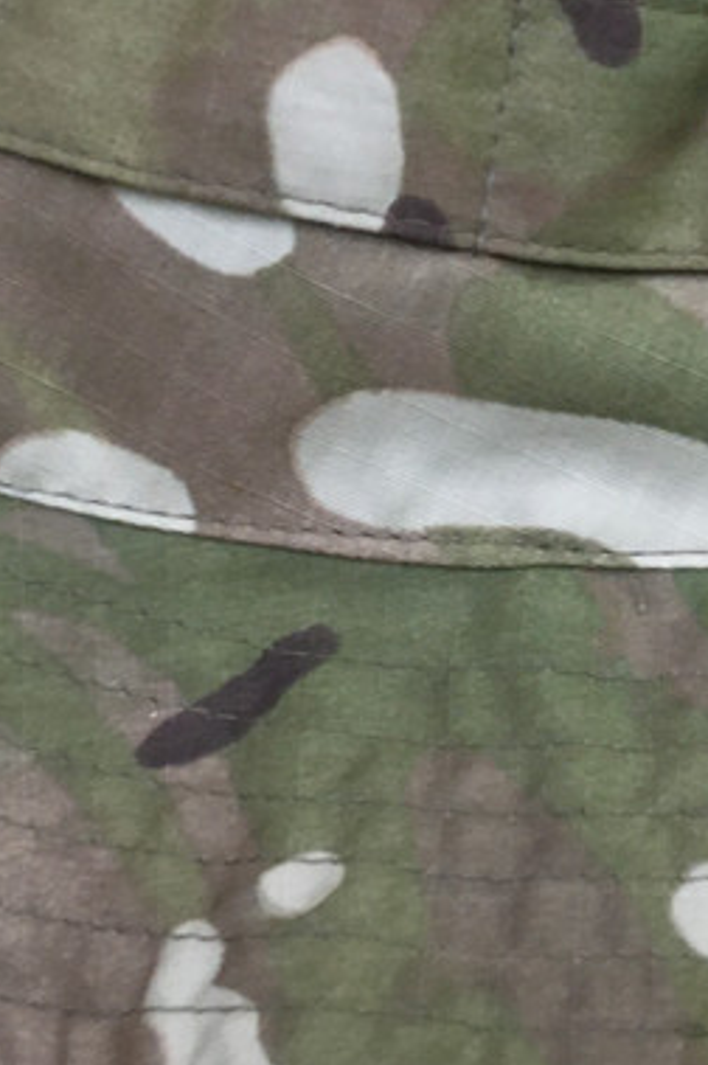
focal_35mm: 85
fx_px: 2512
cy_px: 267
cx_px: 622
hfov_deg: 15.9
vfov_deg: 23.7
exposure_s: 1/33
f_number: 2.2
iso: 200
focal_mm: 4.15
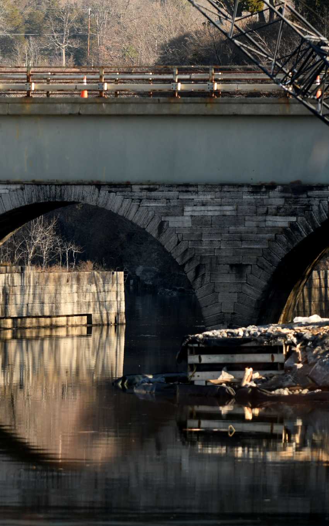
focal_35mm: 322
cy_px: 263
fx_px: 4618
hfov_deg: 4.1
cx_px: 161
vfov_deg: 6.5
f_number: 2.8
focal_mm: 140
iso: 250
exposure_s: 1/1600
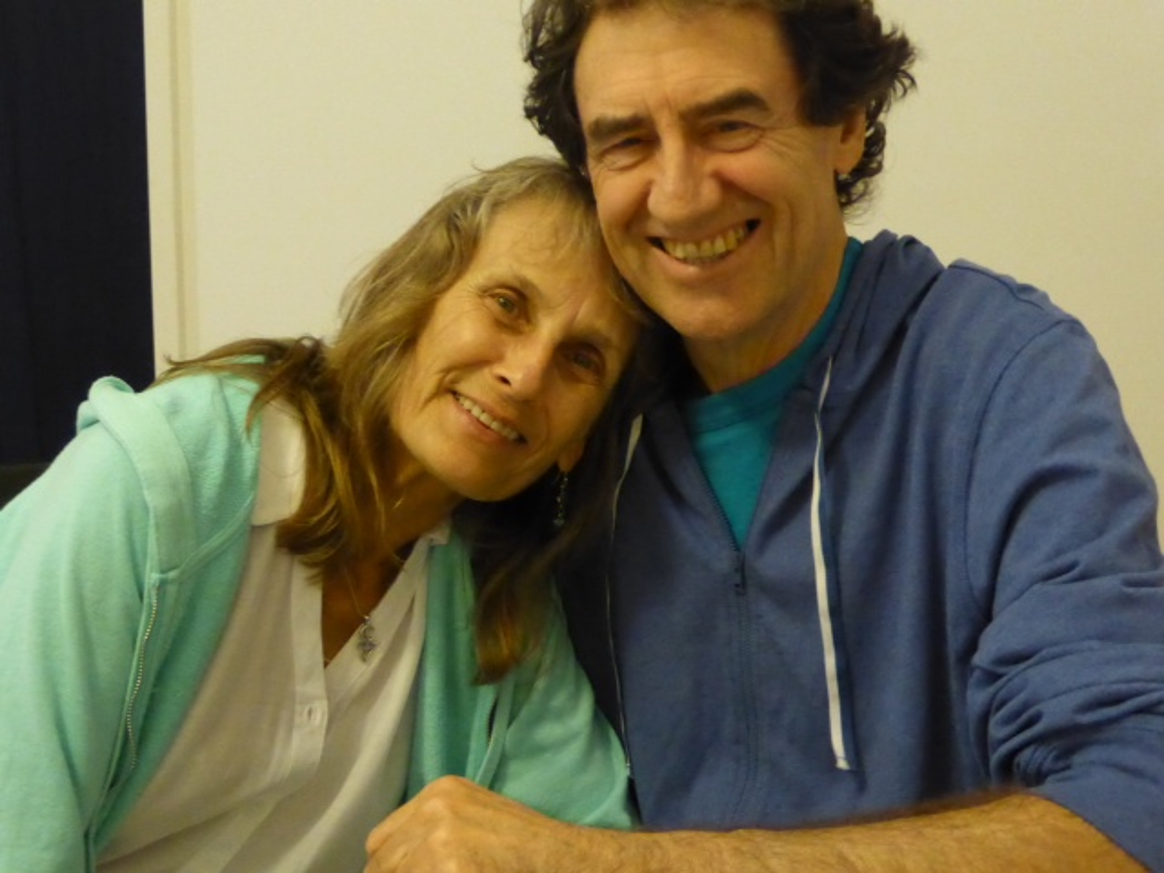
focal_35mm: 46
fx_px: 1547
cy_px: 436
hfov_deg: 41.2
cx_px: 582
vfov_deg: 31.5
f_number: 4.1
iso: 1600
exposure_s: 1/20
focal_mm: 7.9
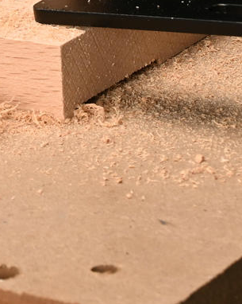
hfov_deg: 4.4
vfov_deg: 5.6
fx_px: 3083
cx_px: -195
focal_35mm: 344
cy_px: -188
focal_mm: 70
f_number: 16
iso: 100
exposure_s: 1/125
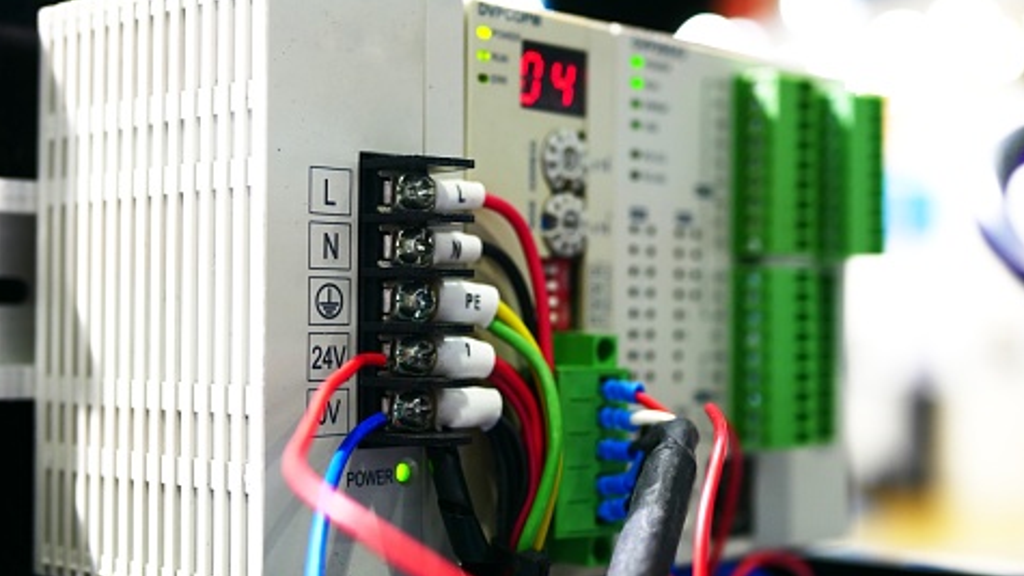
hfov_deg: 37.9
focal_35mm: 55
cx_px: 514
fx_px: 1493
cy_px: 278
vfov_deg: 21.8
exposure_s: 1/40
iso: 320
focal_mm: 25
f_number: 2.8
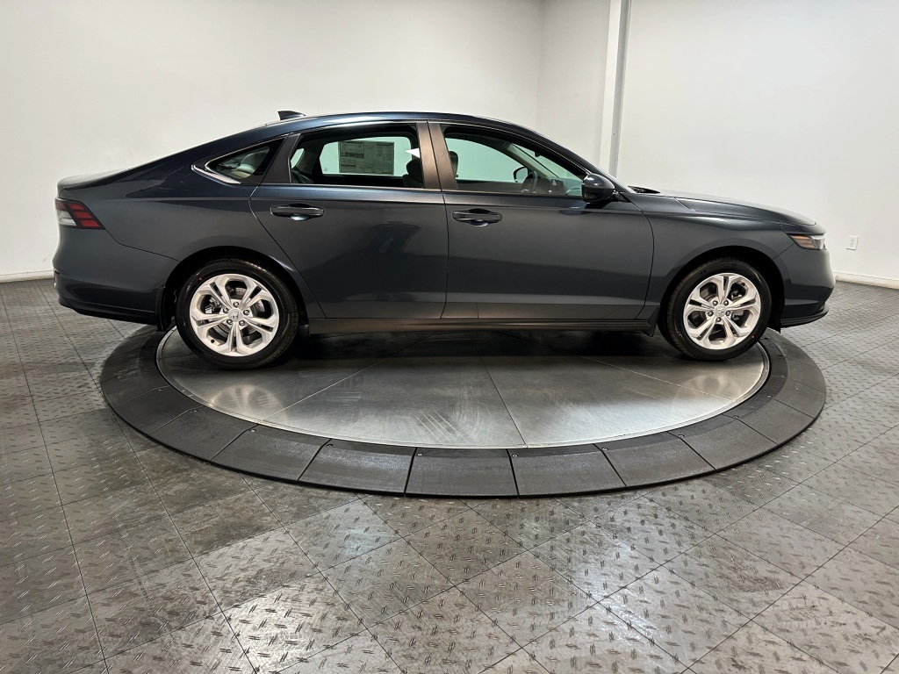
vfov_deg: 56.8
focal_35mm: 24
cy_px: 337
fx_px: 623
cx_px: 450
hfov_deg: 71.6
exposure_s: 1/60
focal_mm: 6.86
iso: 400
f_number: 1.78
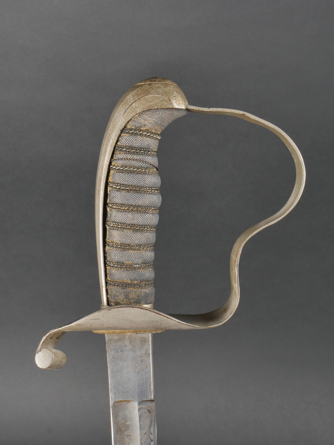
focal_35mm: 56
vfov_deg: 34.3
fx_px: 720
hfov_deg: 26.1
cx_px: 167
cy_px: 222
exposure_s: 1/125
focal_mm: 28
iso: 200
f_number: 18
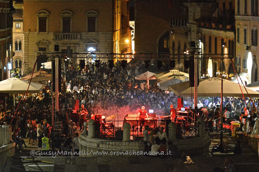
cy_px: 86
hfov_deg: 17.1
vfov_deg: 11.4
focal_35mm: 120
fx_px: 863
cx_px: 130
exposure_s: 1/60
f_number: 2.8
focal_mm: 80
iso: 6400
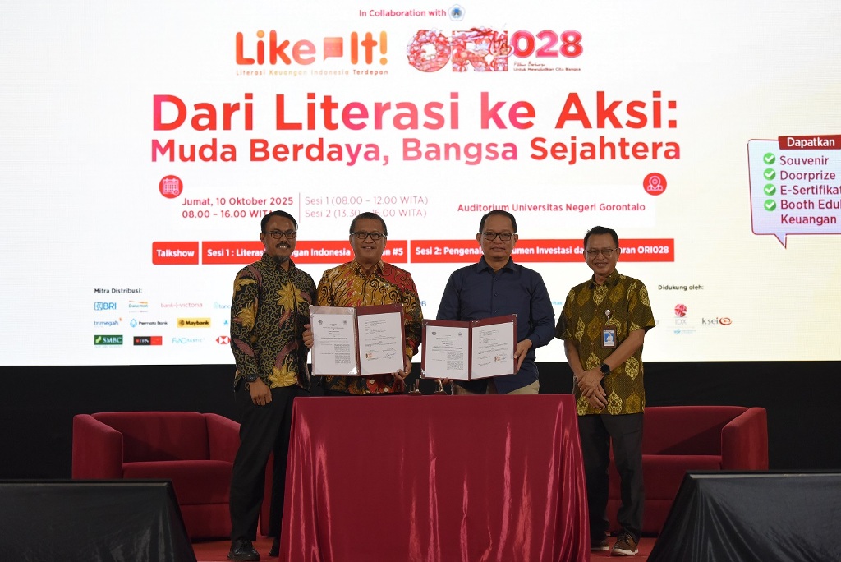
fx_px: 1823
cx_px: 420
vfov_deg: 17.5
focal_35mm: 78
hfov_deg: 26.0
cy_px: 281
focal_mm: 78
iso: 3200
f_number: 2.8
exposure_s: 1/800
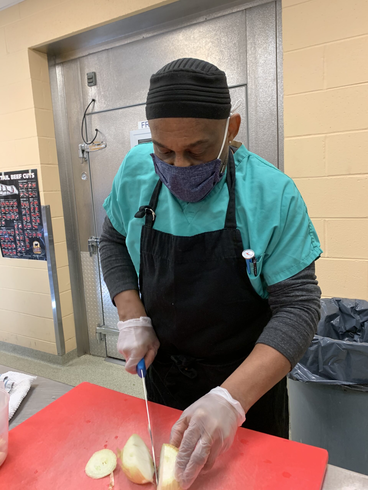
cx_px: 184
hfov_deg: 53.1
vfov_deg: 67.3
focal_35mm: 26
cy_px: 245
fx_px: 369
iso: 160
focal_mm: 4.25
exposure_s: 1/60
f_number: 1.8
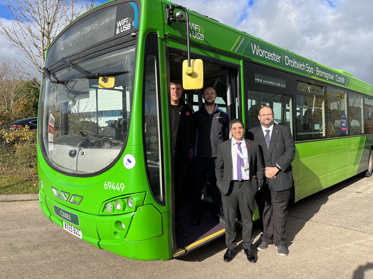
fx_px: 280
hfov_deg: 67.3
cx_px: 186
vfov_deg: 53.1
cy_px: 140
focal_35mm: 26
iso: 50
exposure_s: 1/2268
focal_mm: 5.1
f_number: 1.6
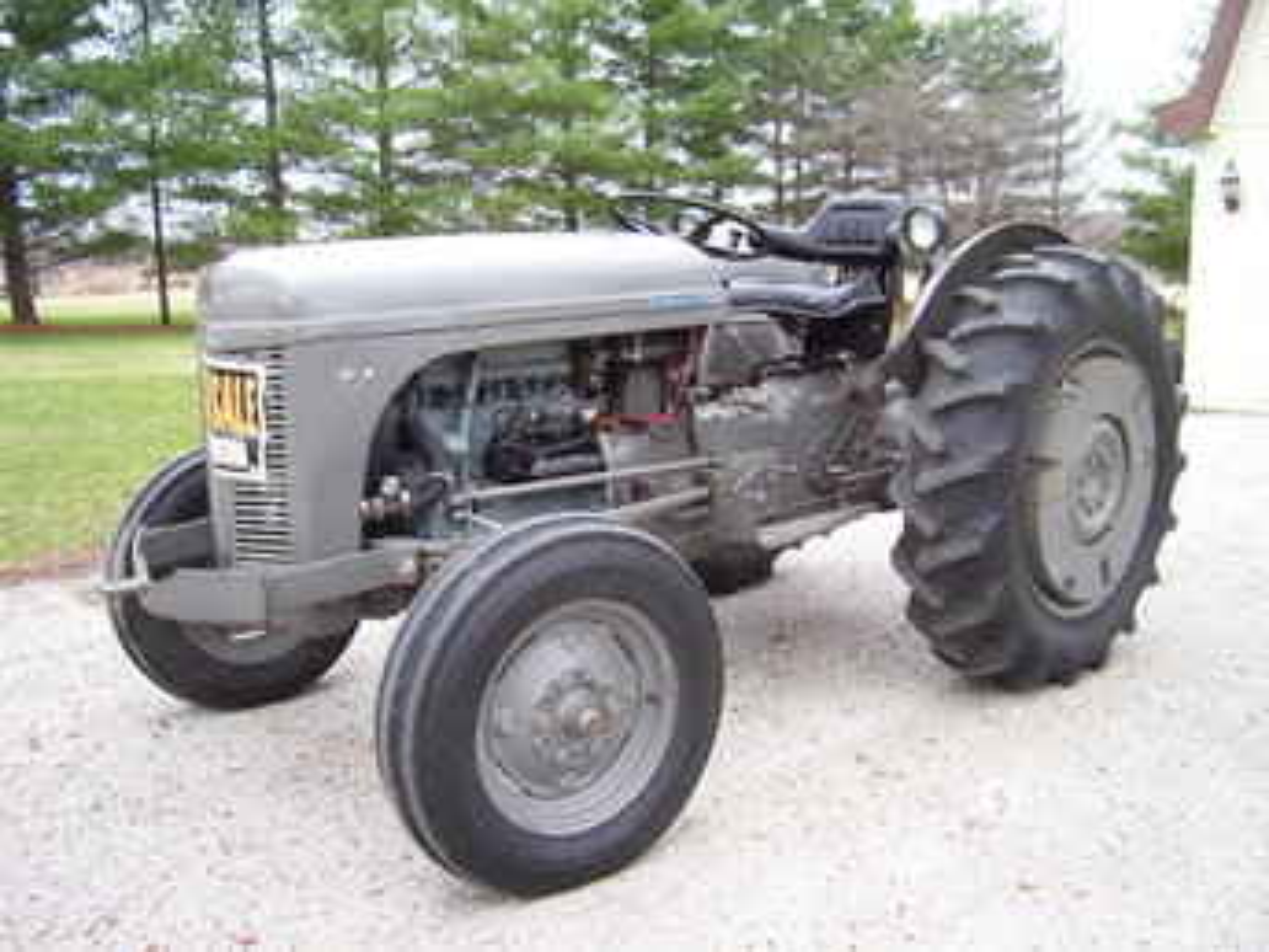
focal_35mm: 34
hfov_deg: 54.0
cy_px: 476
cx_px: 634
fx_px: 1246
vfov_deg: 41.8
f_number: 2.7
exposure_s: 1/90
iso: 80
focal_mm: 5.6
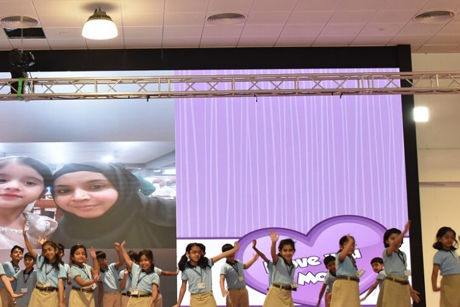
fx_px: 857
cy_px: 150
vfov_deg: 20.3
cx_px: 109
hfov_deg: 29.5
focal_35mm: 67
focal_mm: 28
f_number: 5
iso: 1000
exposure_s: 1/60
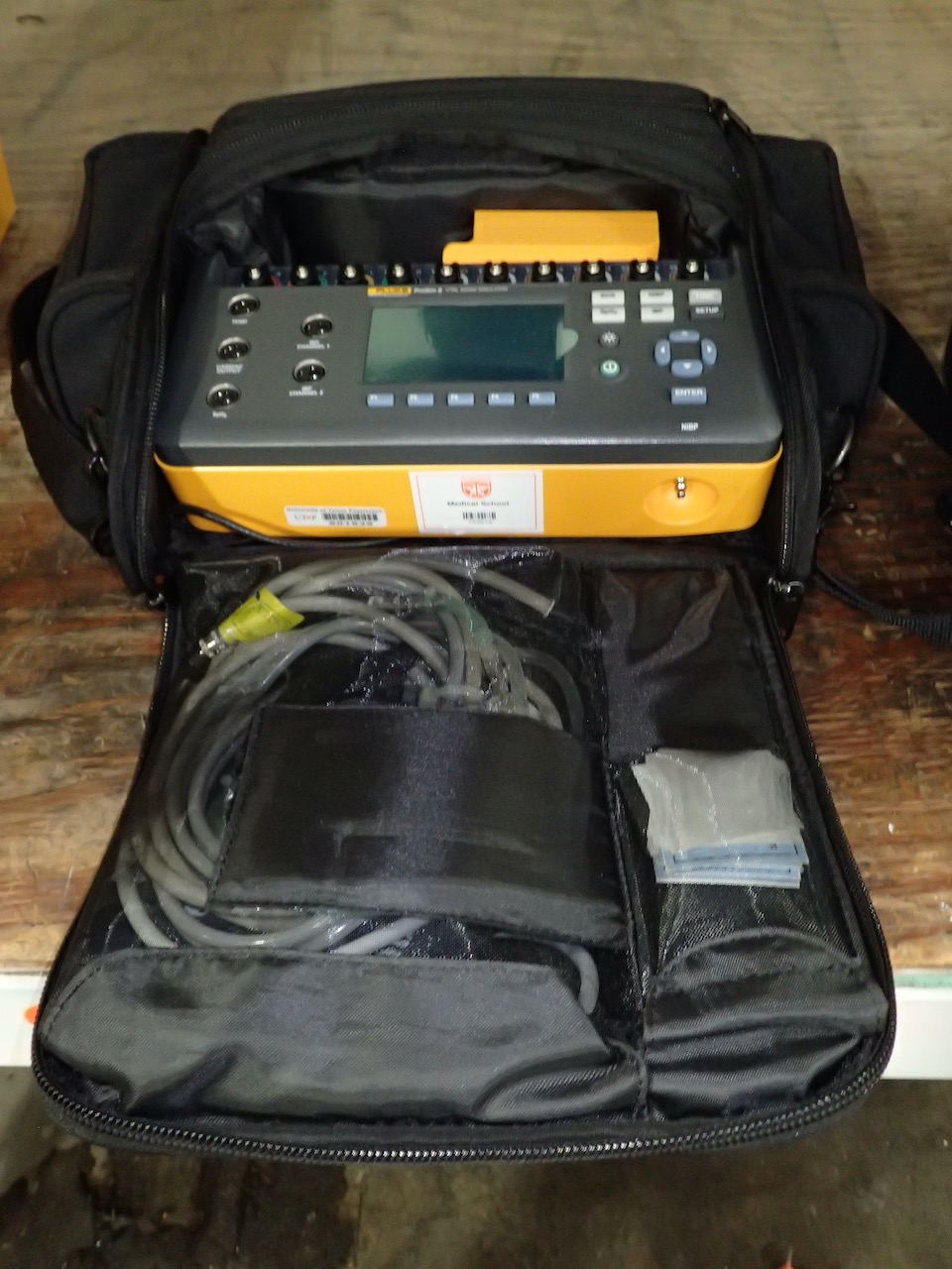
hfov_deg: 46.8
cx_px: 476
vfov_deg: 60.0
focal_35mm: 30
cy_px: 634
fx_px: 1100
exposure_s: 1/15
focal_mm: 5.5
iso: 800
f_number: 2.3
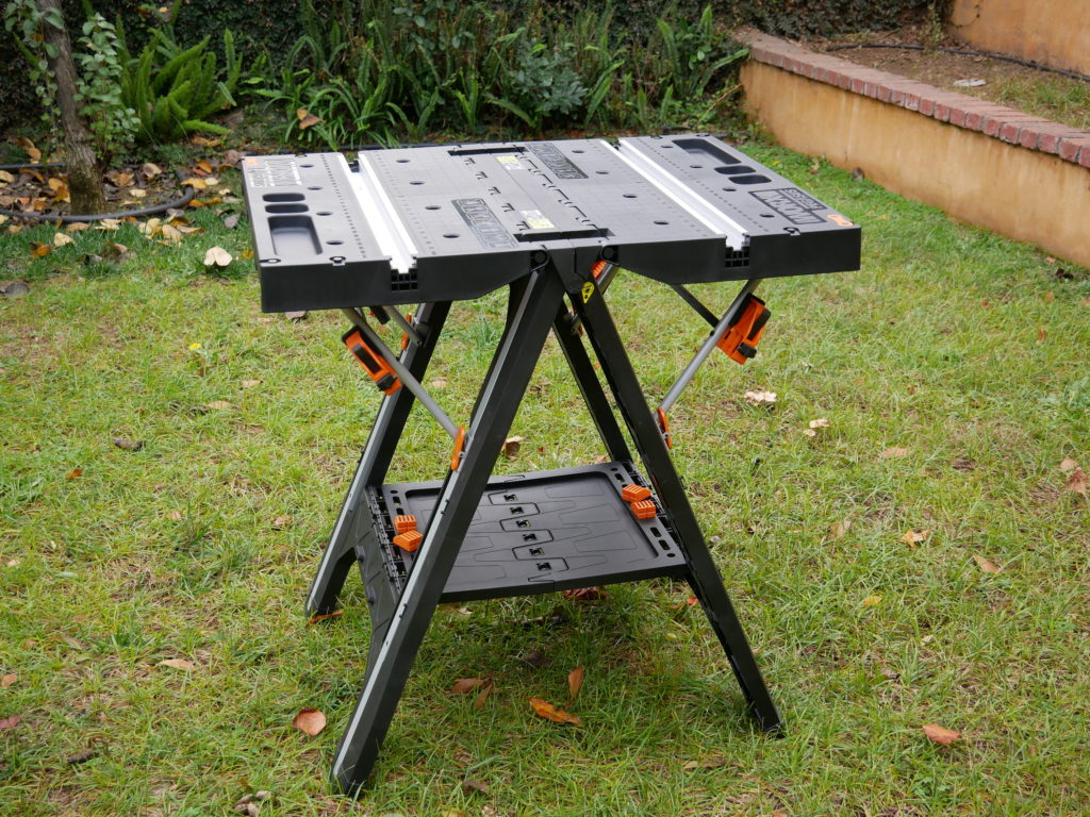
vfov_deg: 31.5
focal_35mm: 46
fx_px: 1448
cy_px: 408
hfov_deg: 41.2
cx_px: 545
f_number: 4.3
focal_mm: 23
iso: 200
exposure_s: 1/80
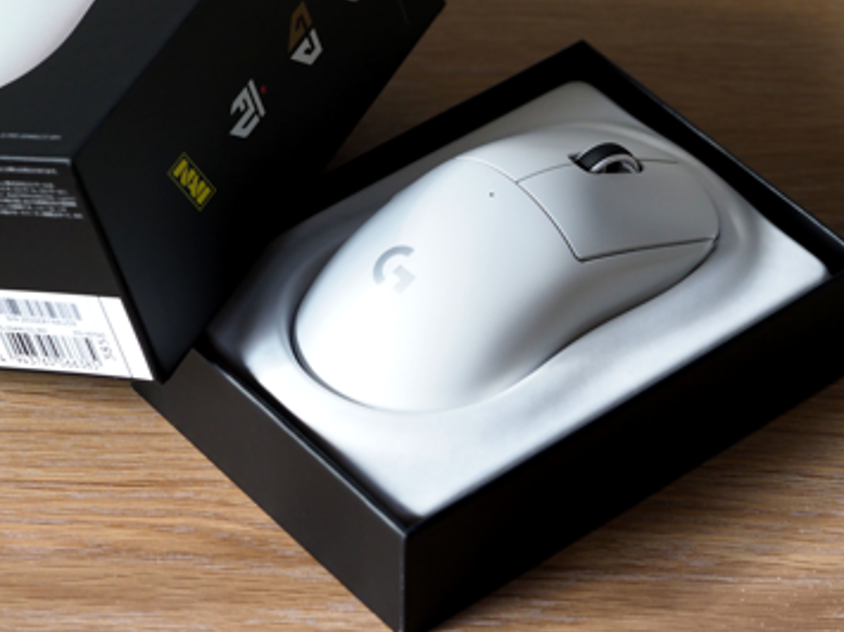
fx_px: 3461
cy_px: 289
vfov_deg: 10.4
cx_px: 492
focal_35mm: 142
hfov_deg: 13.9
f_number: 4.5
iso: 1250
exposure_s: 1/125
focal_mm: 60
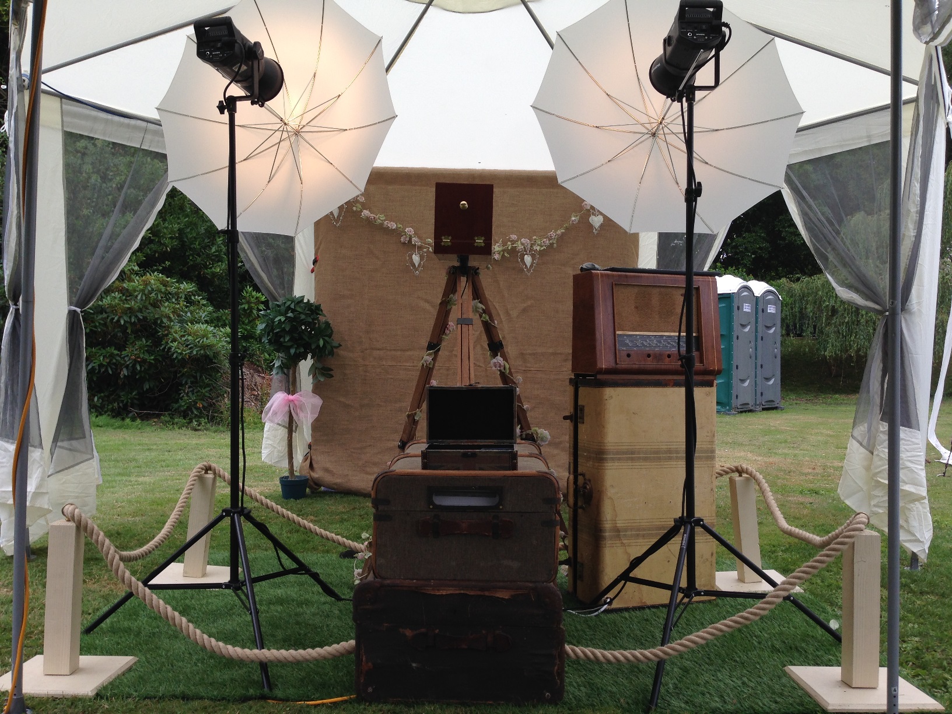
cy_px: 357
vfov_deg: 42.9
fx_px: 908
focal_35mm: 33
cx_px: 476
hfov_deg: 55.4
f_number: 2.4
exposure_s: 1/272
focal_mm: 4.12
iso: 50
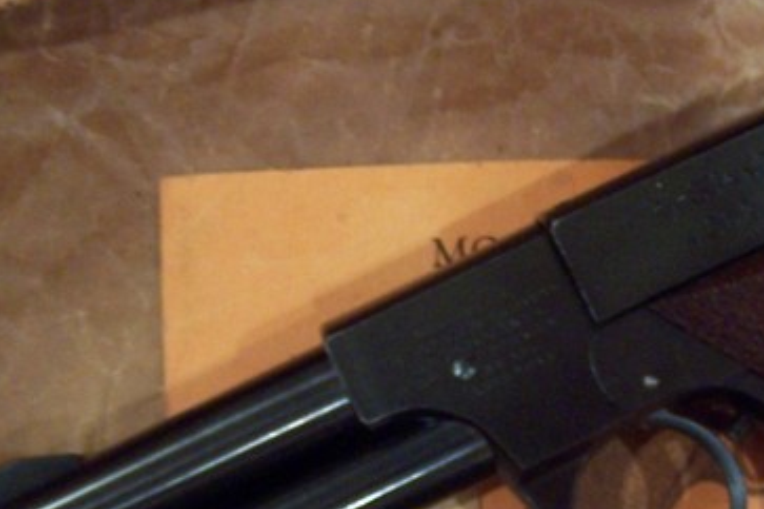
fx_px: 1846
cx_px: 657
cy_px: 435
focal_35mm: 87
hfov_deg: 22.9
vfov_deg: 15.6
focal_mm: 6.3
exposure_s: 1/10
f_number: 2.8
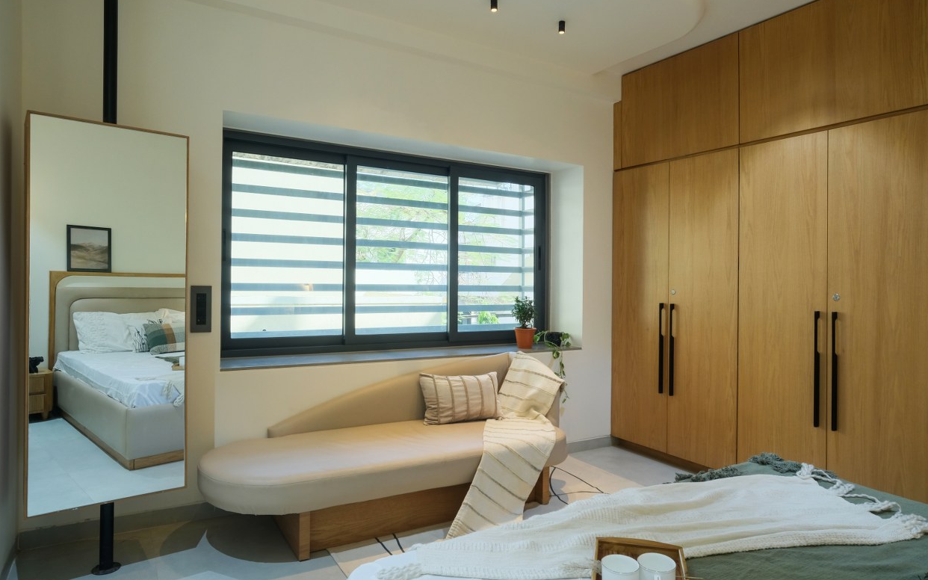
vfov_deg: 57.3
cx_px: 459
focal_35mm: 21
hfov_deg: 82.3
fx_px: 531
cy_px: 287
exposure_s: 1/10
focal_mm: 13
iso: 640
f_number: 7.1
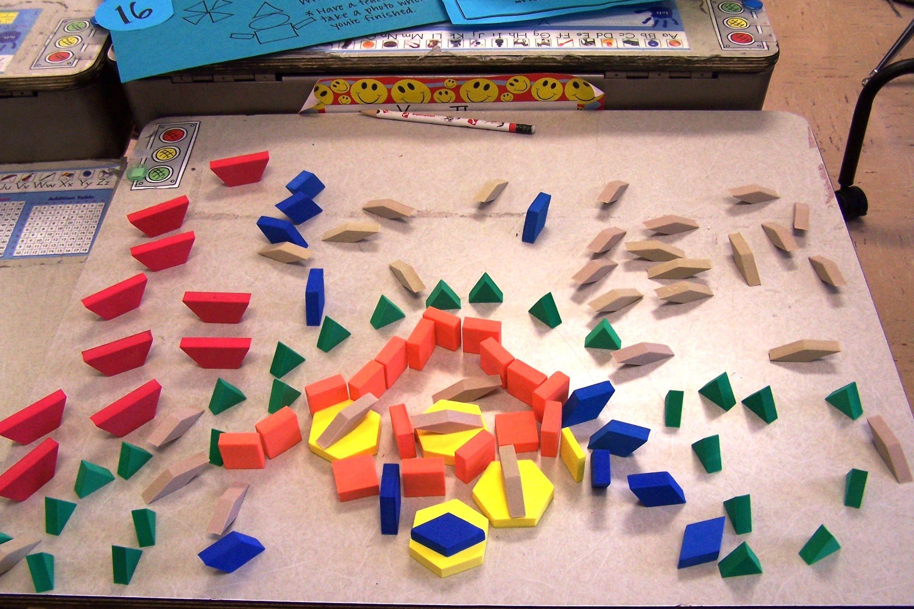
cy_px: 329
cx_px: 461
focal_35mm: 40
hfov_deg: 48.5
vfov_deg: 33.4
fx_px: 1016
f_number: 2.8
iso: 140
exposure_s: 1/30
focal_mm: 6.3
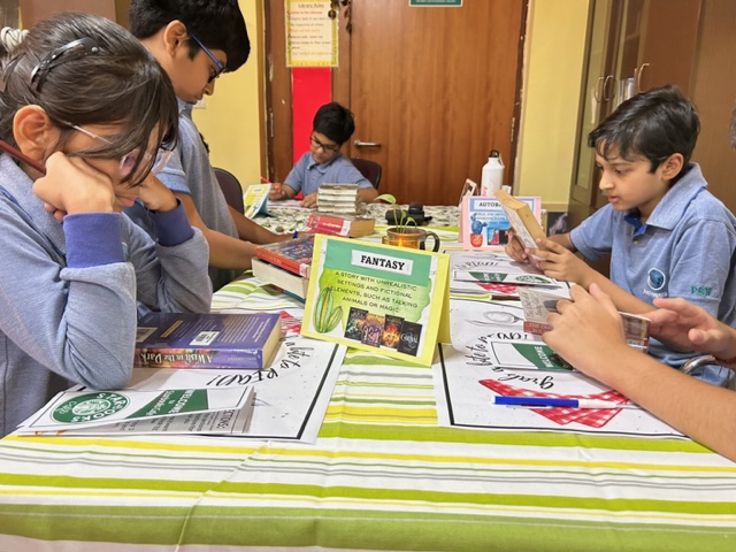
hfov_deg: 67.3
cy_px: 276
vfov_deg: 53.1
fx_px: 553
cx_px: 368
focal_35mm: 26
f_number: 1.5
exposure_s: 1/50
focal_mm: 5.7
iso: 320
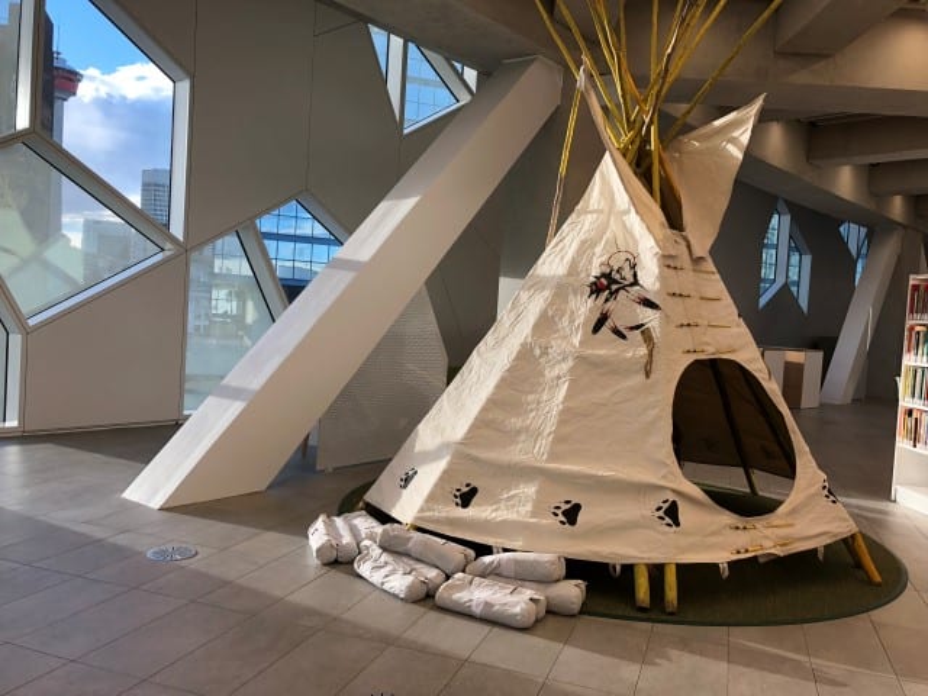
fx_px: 751
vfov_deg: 49.7
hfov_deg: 63.4
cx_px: 464
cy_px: 348
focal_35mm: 28
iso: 25
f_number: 1.8
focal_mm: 4
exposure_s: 1/131
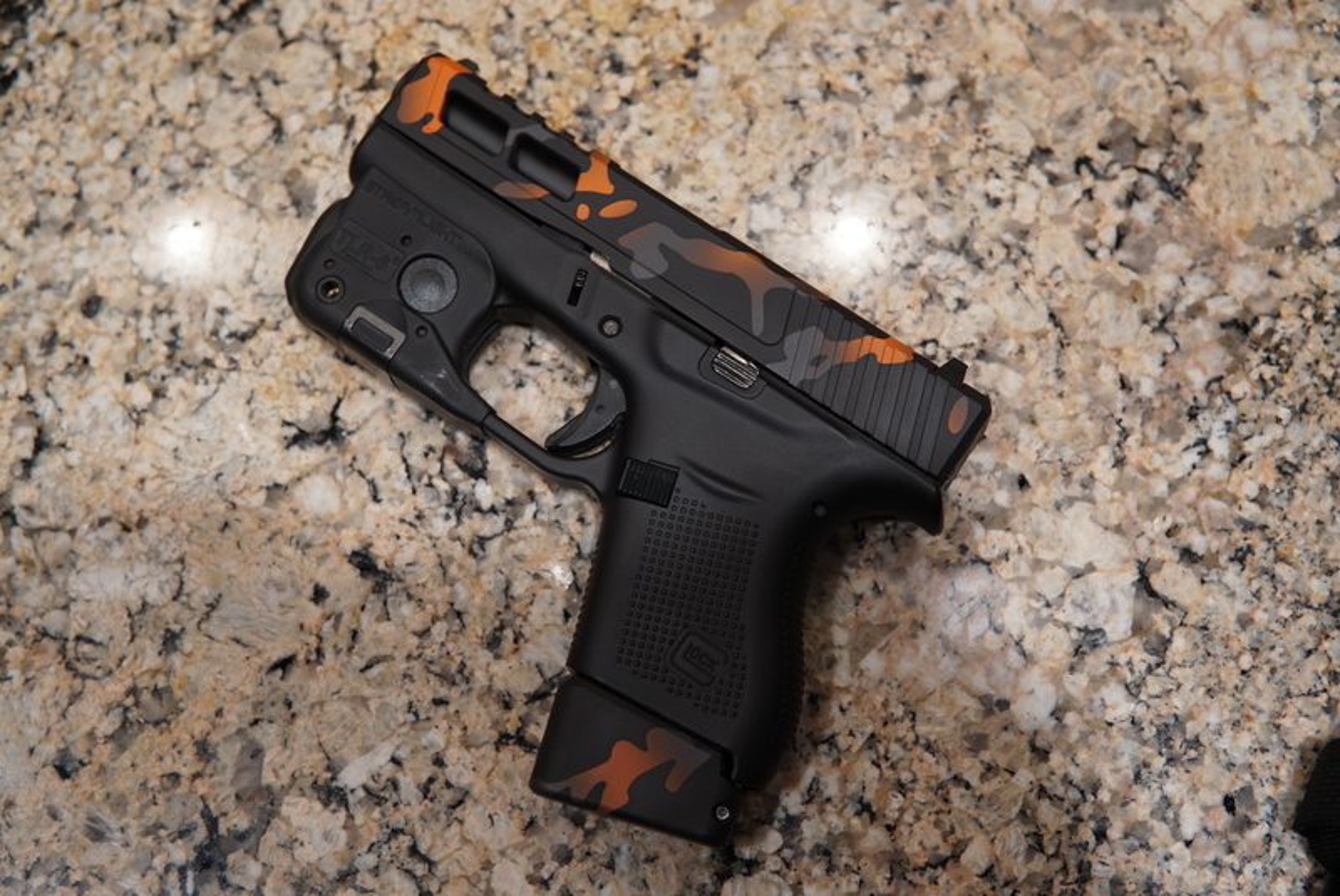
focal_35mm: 45
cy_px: 448
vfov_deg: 29.9
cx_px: 670
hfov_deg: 43.6
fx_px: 1676
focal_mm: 30
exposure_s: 1/30
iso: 200
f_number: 3.5
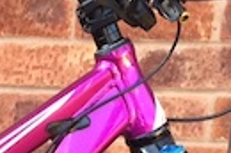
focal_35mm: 186
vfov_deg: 7.0
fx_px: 1191
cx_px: -84
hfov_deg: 10.8
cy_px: 352
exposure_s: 1/100
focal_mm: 4.15
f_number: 2.2
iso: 50
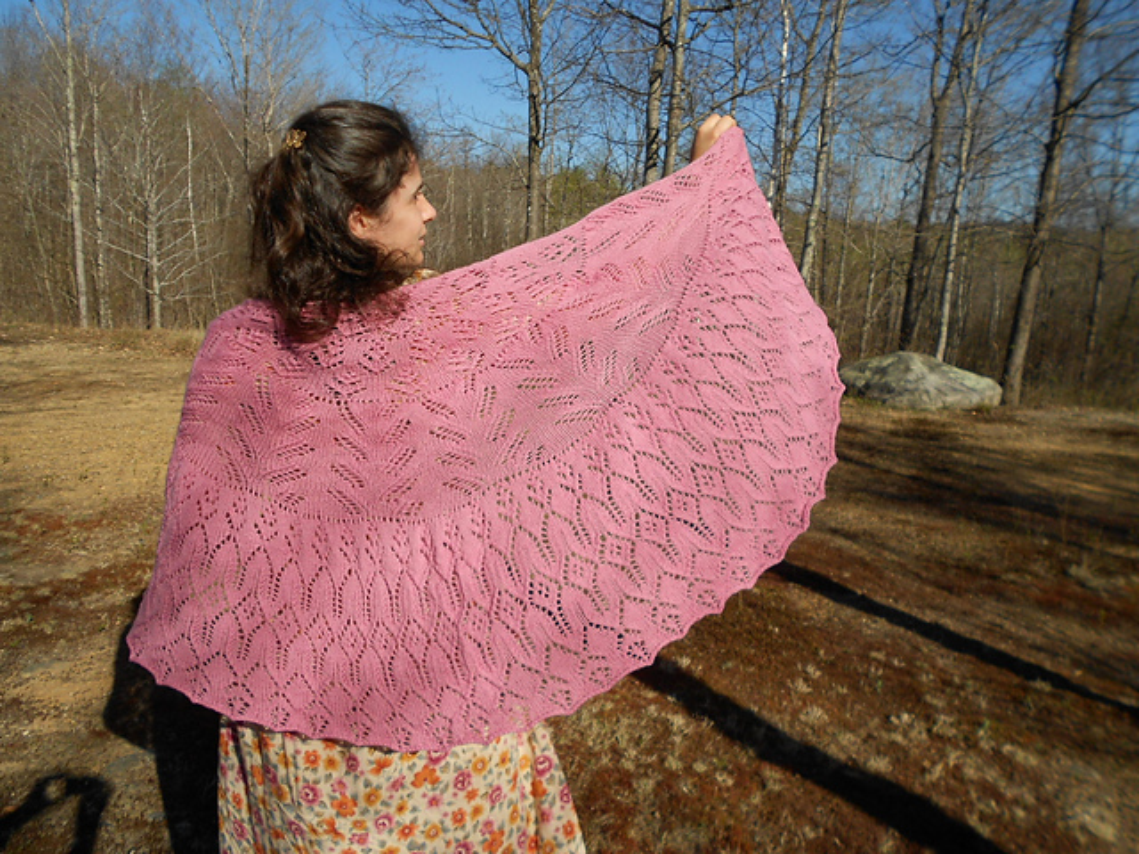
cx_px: 570
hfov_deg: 67.3
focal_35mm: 26
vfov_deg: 53.1
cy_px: 427
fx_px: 856
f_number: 3.2
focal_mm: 4.6
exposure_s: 1/1250
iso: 80
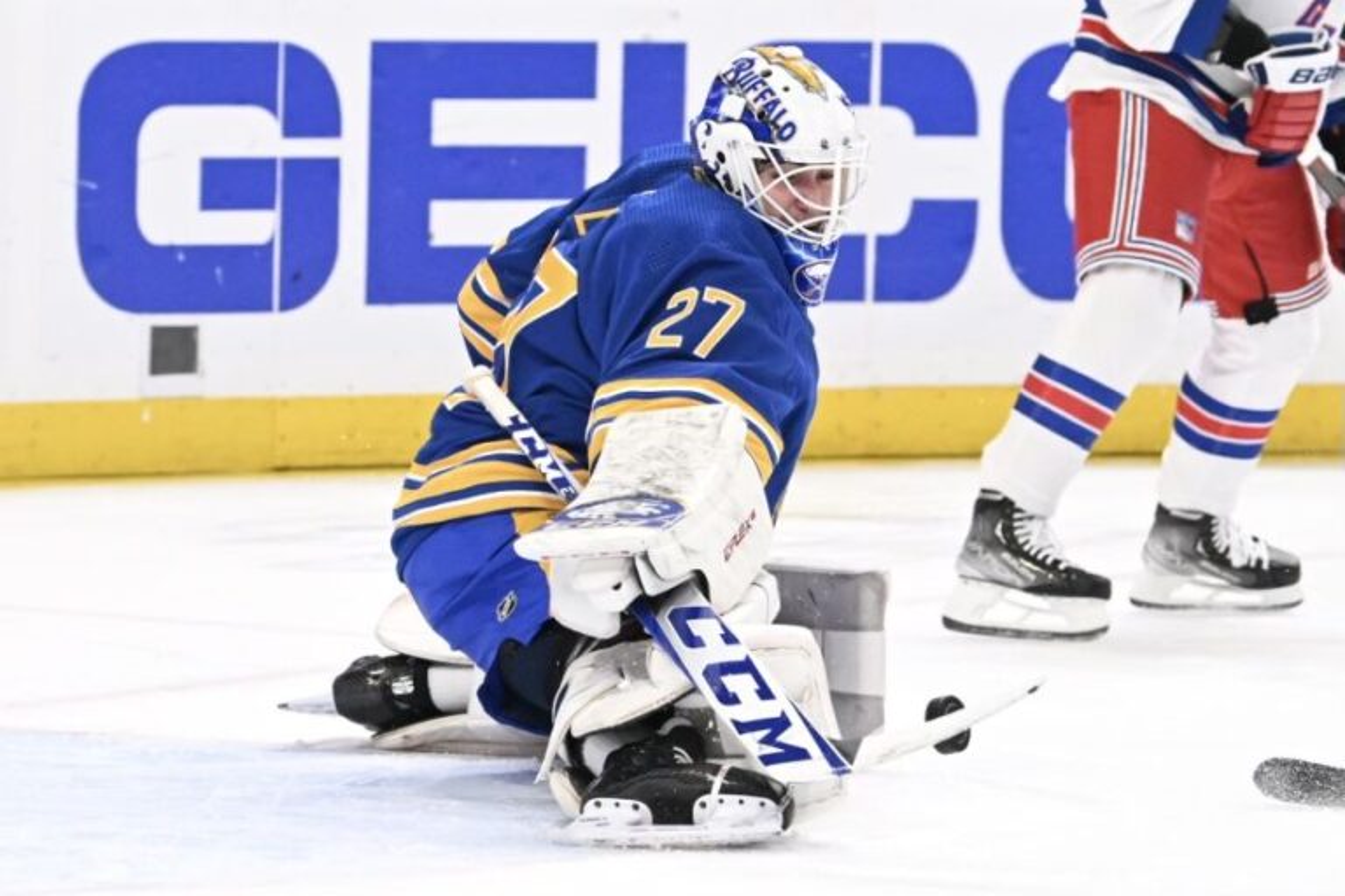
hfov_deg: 20.0
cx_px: 672
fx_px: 3811
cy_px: 448
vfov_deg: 13.4
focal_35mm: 102
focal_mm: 102
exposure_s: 1/1600
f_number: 3.5
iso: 4000
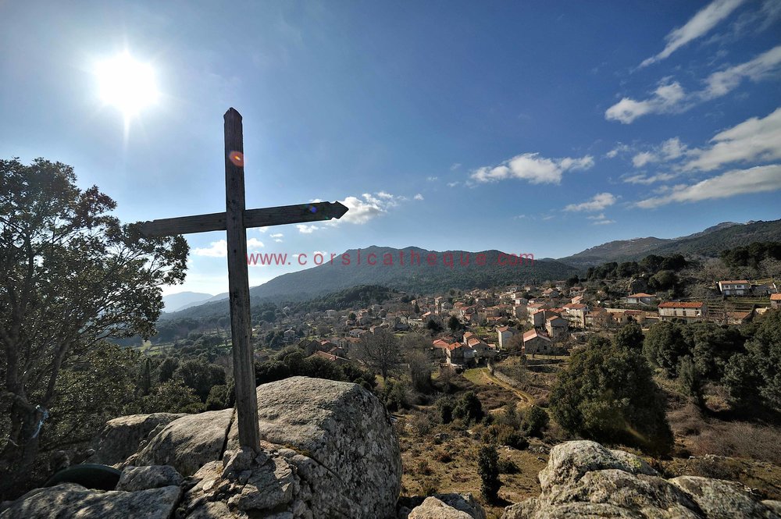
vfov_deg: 81.1
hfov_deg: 104.3
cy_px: 260
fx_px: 303
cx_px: 390
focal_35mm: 14
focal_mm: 14
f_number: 5.6
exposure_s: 1/2500
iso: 200
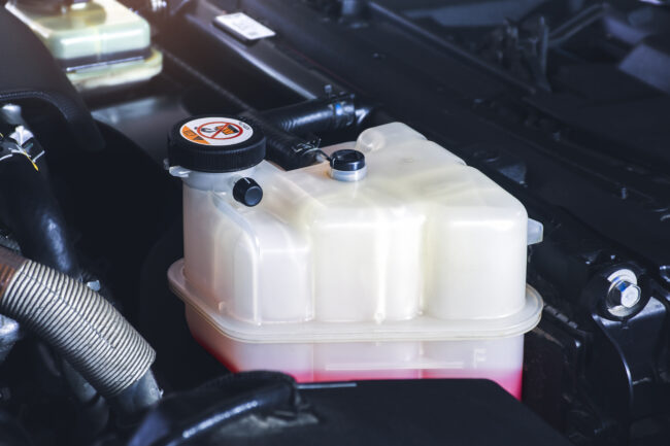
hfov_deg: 16.1
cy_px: 223
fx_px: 2372
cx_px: 335
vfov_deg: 10.7
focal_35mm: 128
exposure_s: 1/6
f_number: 9
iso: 320
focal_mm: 85
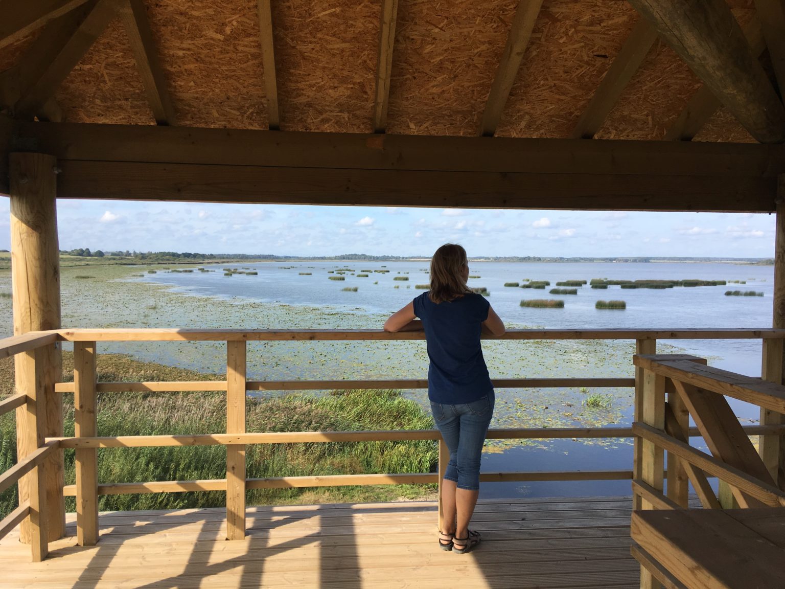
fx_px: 658
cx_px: 392
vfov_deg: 48.2
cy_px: 294
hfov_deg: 61.7
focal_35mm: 29
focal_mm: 4.15
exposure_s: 1/1054
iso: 25
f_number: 2.2
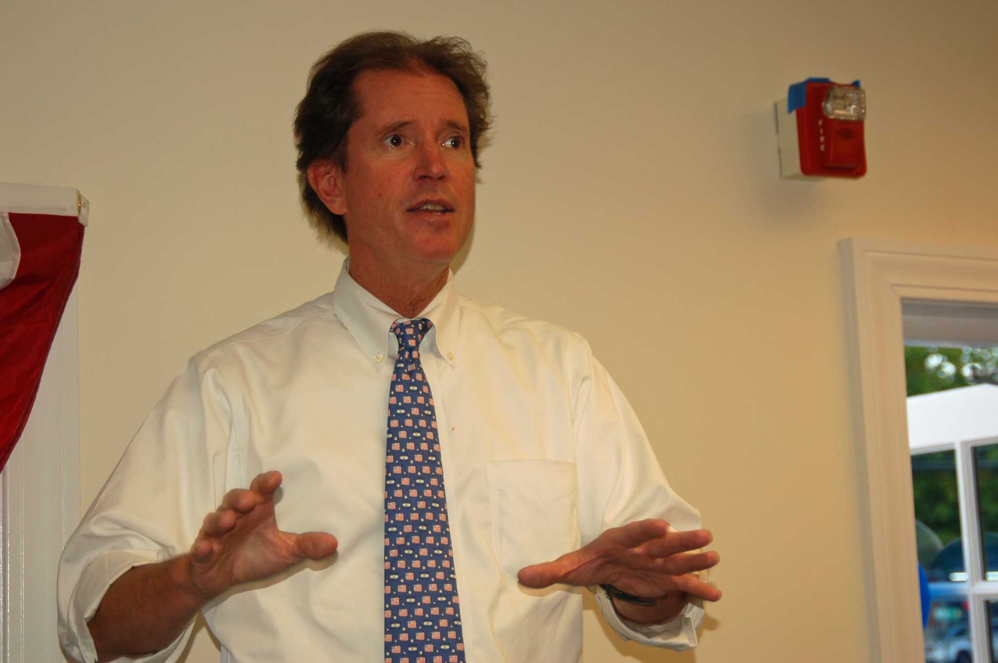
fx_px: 2160
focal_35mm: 78
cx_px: 499
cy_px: 332
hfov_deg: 26.0
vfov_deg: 17.5
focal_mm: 52
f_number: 5
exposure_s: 1/60
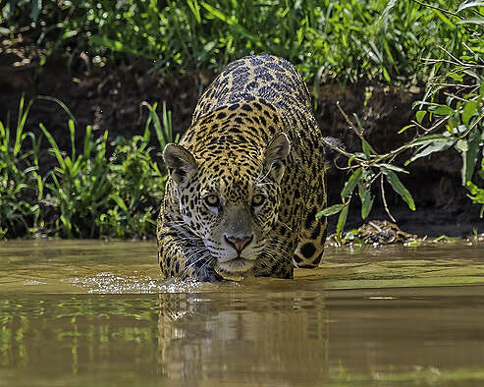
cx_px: 298
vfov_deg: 2.1
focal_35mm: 731
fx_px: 10467
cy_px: 143
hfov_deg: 2.6
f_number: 5.6
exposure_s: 1/2000
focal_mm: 500
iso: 800
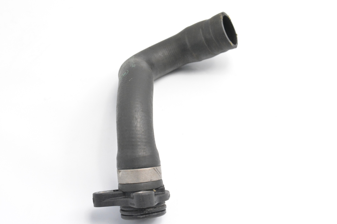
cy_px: 112
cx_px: 168
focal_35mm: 82
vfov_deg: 16.5
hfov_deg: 24.6
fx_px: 772
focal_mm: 55
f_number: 11
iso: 6400
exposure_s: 1/500
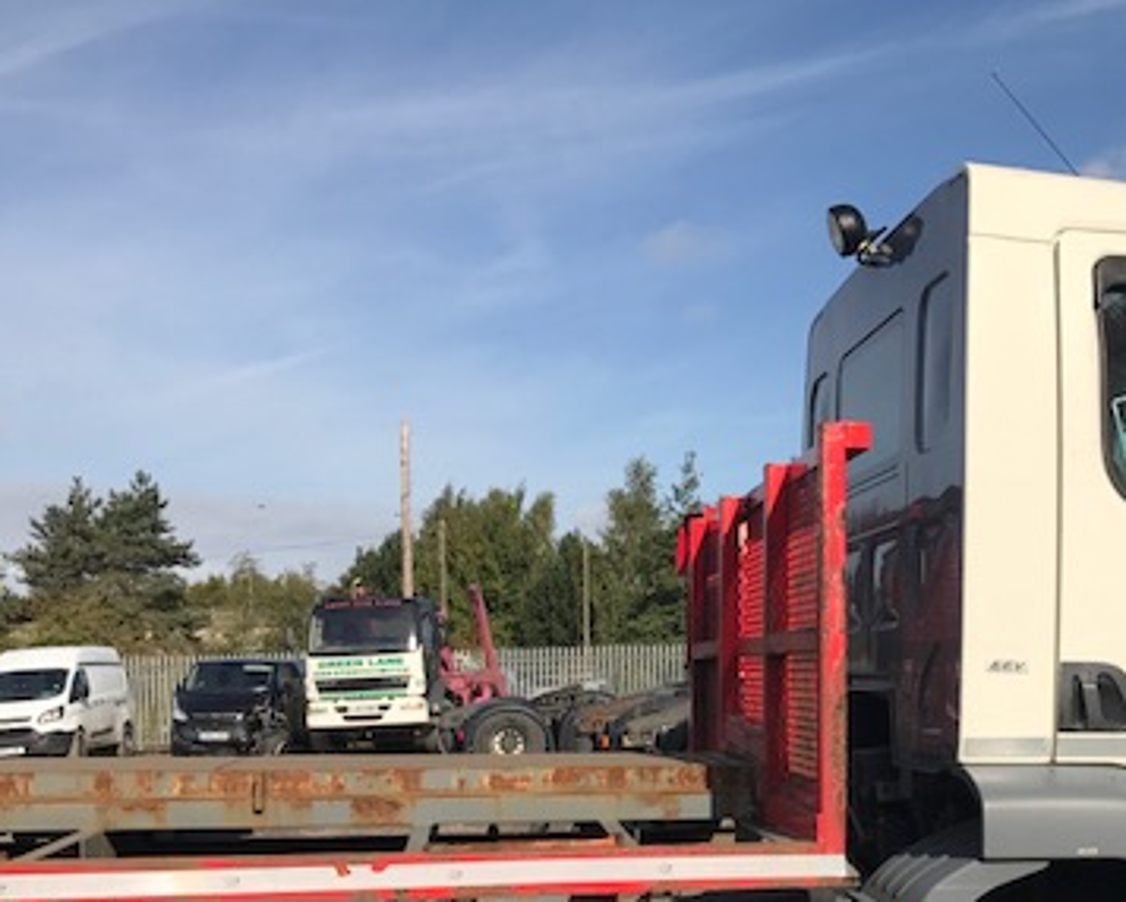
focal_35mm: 49
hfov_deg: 37.2
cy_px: 735
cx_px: 830
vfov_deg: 30.1
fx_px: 1634
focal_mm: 3.99
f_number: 1.8
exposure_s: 1/4000
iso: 20
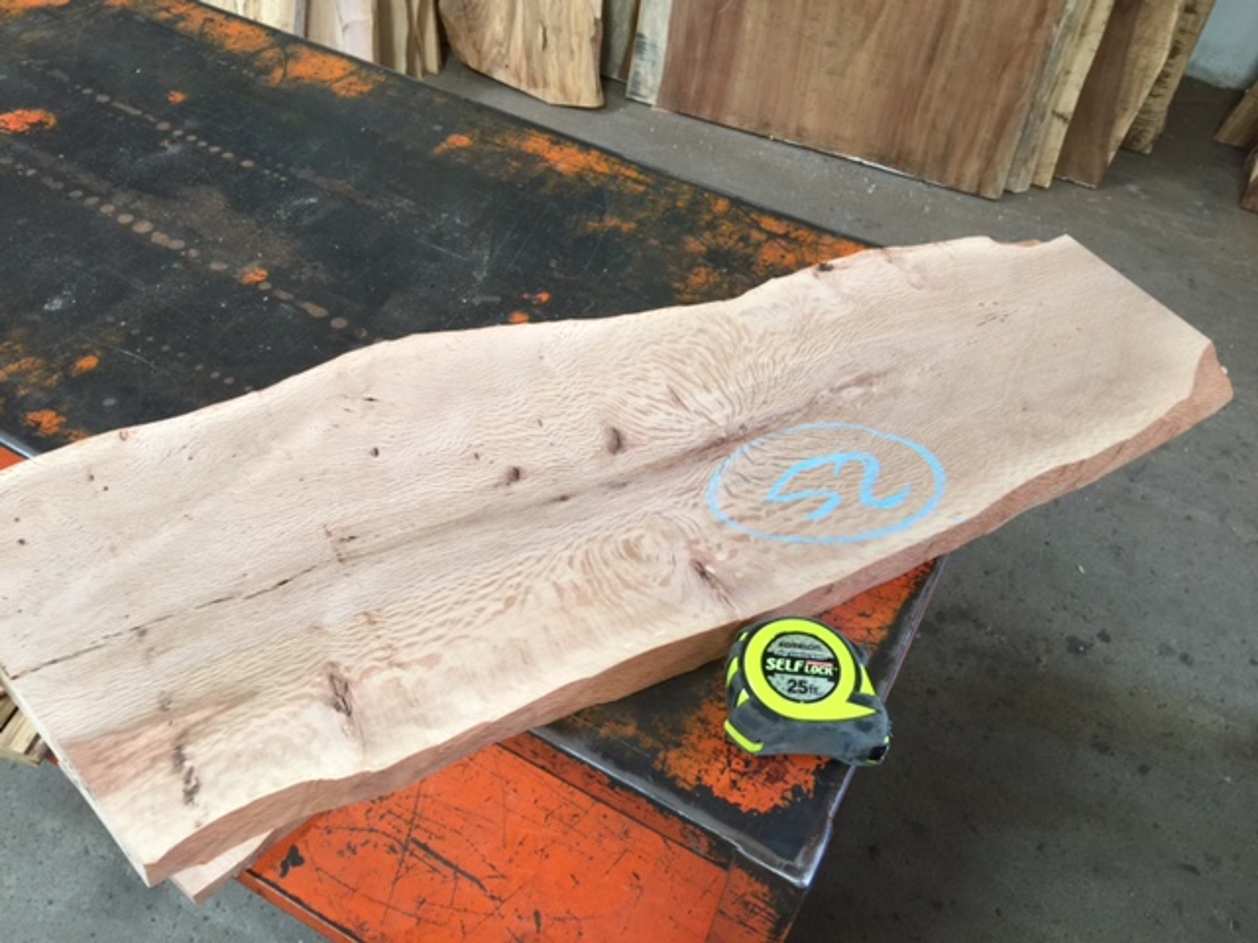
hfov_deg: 61.7
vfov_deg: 48.2
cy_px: 472
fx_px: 1054
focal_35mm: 29
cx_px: 629
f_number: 2.2
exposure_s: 1/15
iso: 40
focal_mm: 4.15
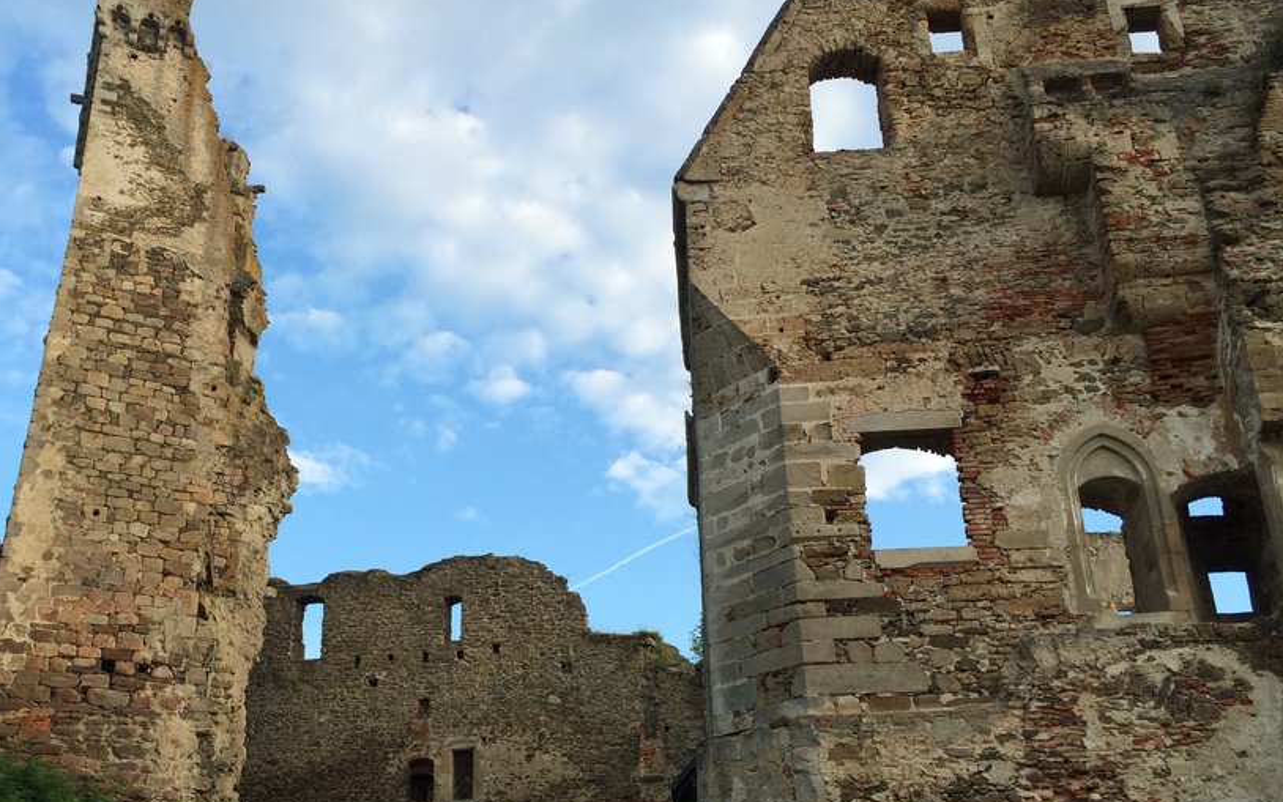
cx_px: 555
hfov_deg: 49.1
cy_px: 446
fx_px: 1399
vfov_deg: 32.0
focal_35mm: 40
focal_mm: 4.12
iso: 32
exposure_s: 1/494
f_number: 2.2
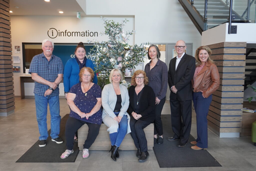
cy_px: 86
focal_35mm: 30
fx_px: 213
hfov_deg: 61.9
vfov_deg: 43.6
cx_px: 128
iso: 1250
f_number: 4
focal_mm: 20
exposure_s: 1/160
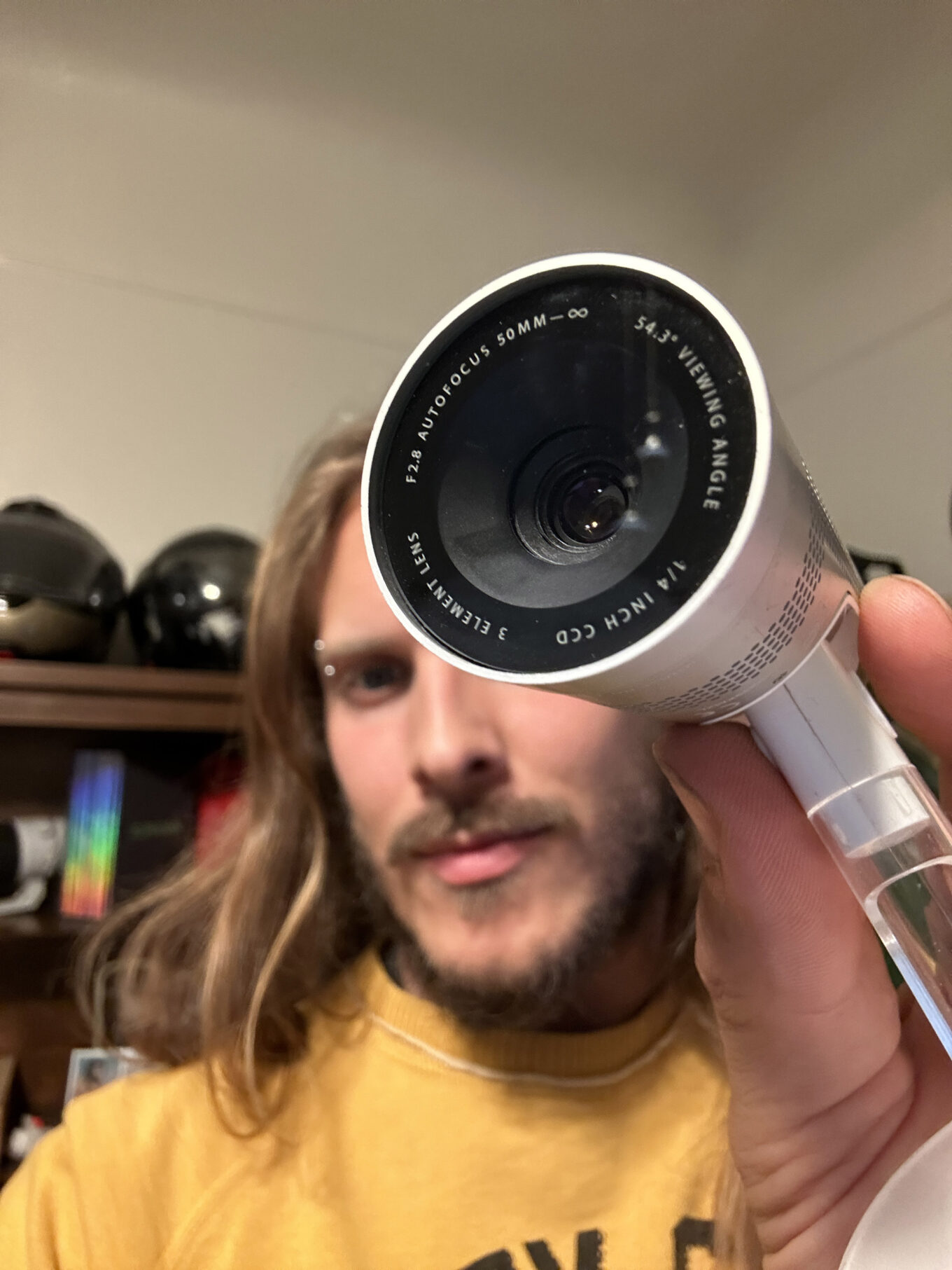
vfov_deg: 73.9
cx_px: 476
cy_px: 635
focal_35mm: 23
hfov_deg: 58.9
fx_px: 843
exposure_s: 1/33
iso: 400
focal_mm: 2.69
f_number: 1.9
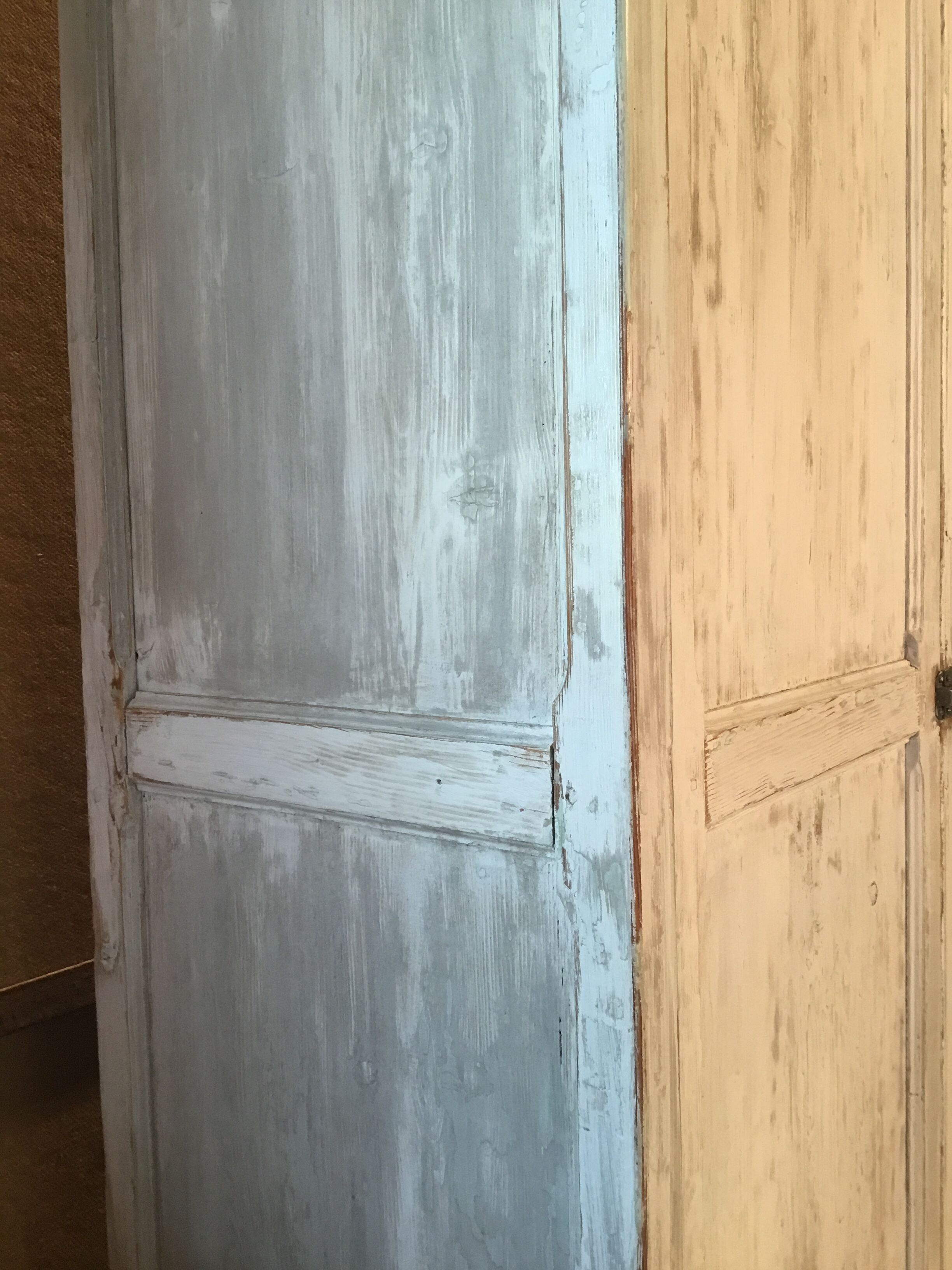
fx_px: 1137
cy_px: 635
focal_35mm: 31
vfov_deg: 58.4
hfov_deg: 45.4
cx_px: 476
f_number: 2.4
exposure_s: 1/33
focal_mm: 3.3
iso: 125
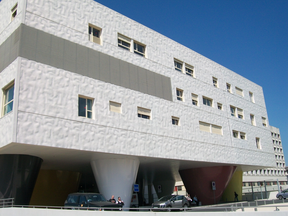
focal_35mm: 36
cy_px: 108
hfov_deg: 51.4
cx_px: 144
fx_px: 300
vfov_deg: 39.7
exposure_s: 1/800
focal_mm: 6
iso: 80
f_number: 4.8
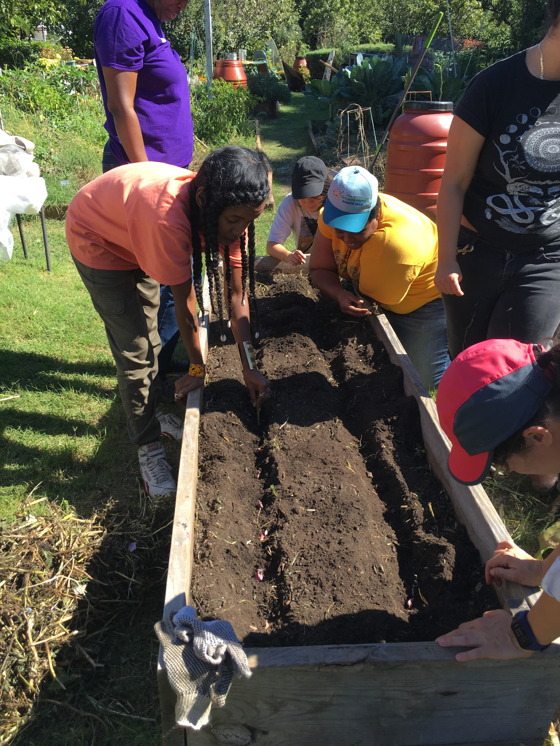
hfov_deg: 48.2
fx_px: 626
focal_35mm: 29
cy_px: 373
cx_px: 280
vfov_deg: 61.7
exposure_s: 1/493
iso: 25
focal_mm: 4.15
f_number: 2.2
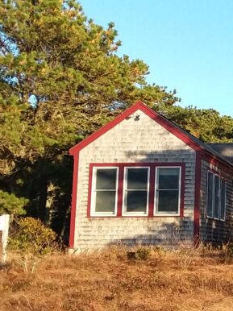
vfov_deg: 25.4
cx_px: 343
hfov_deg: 17.3
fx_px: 692
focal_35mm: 77
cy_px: 156
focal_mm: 2.47
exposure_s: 1/397
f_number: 1.9
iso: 40
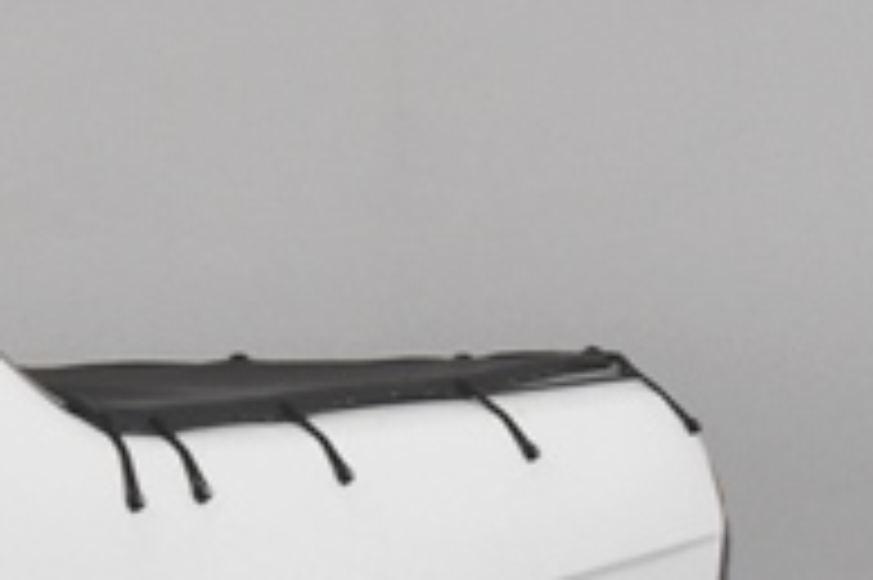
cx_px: -1300
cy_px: 1009
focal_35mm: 269
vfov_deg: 5.0
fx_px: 6518
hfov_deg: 7.2
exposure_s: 1/400
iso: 1600
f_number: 10
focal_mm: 34
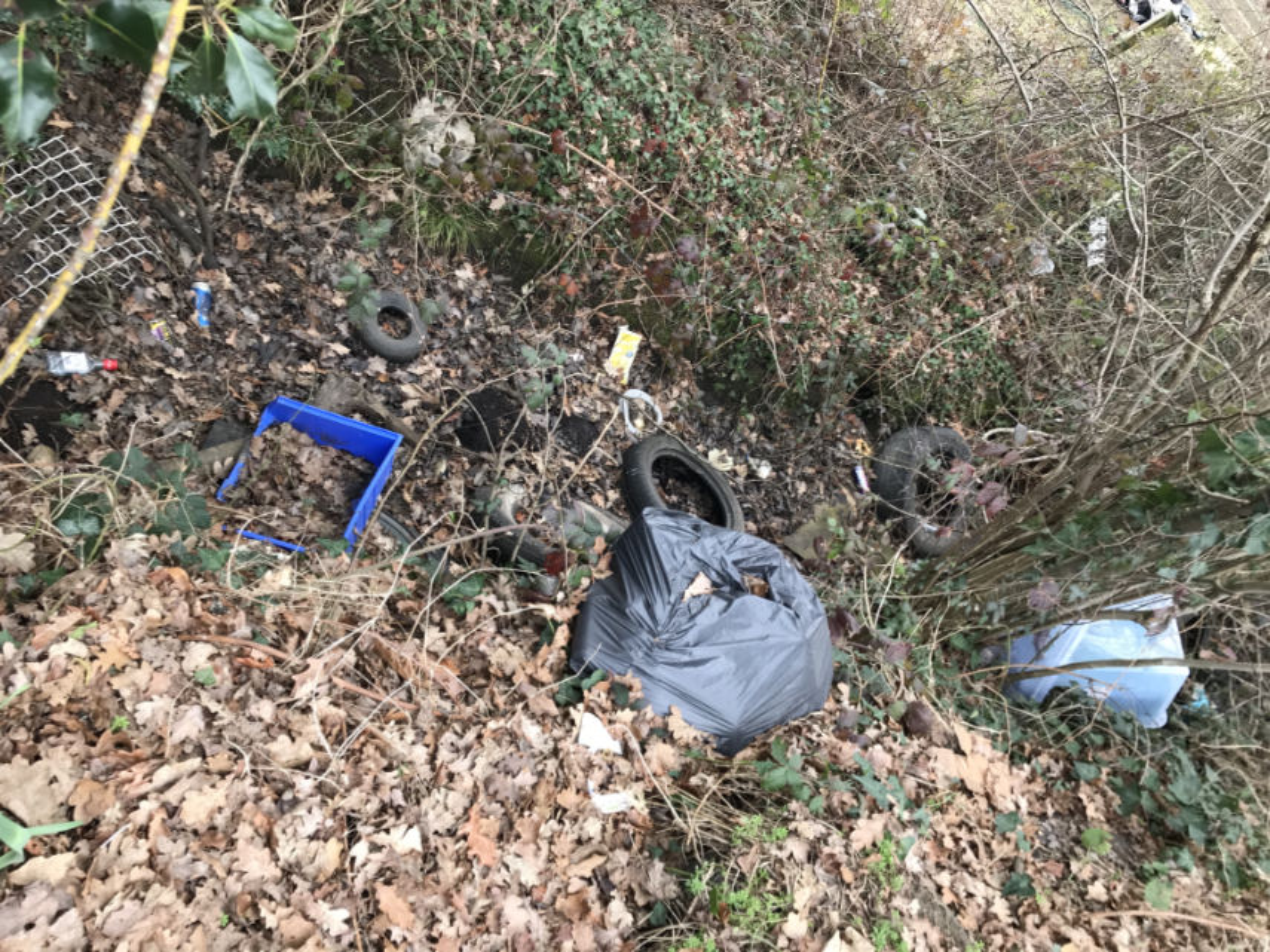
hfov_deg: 63.5
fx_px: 1027
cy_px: 476
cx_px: 635
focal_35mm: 28
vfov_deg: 49.7
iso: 25
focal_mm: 4
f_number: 1.8
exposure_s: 1/50
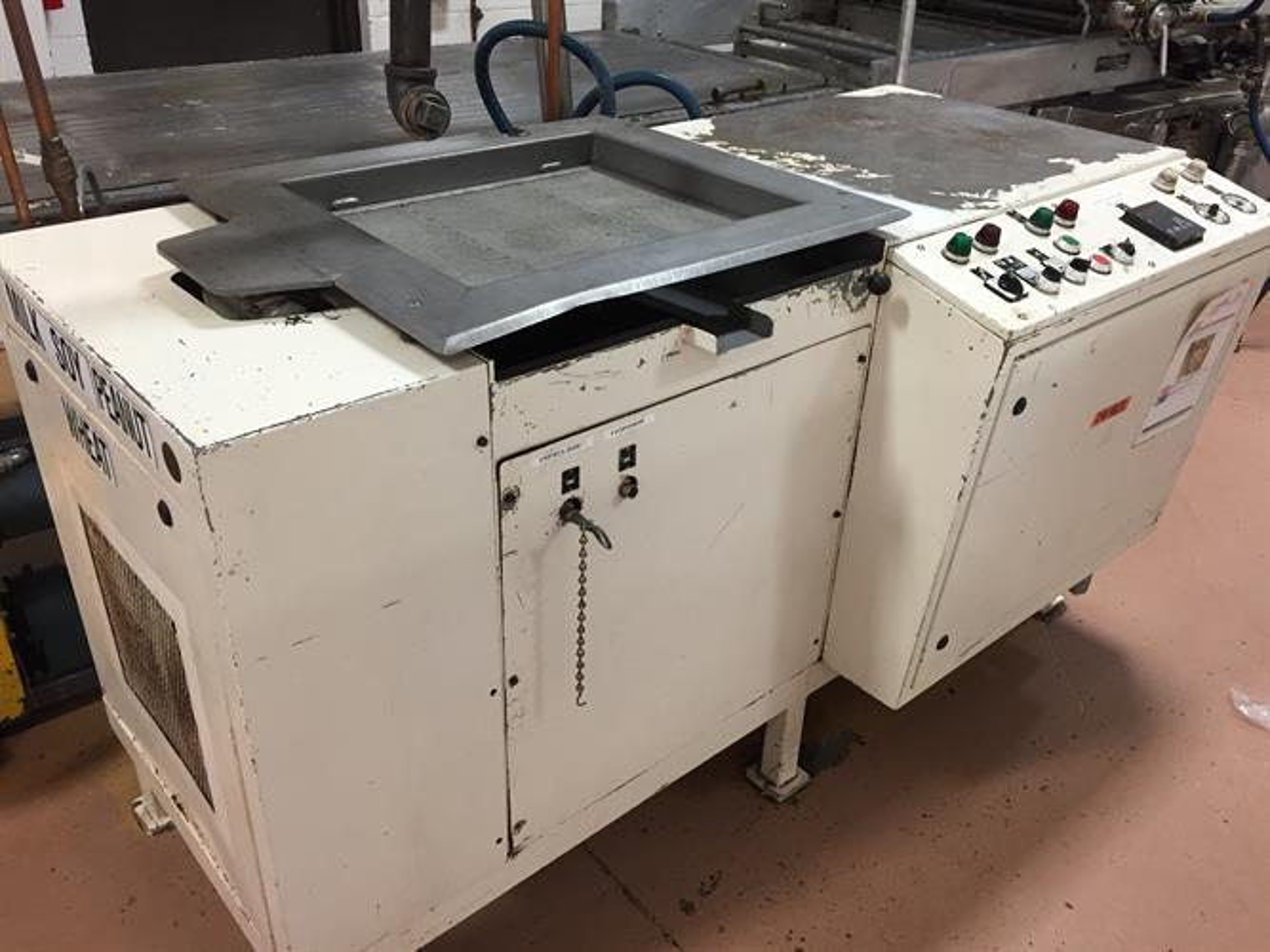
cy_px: 476
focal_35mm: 29
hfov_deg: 61.7
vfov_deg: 48.2
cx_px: 635
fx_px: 1064
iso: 50
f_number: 2.2
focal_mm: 4.15
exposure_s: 1/30
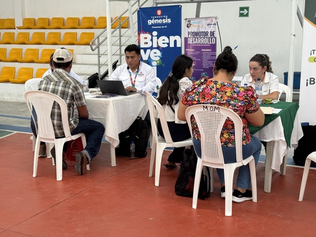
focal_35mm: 48
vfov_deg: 30.3
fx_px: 438
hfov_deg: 39.7
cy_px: 118
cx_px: 158
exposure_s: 1/363
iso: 80
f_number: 1.78
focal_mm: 6.76
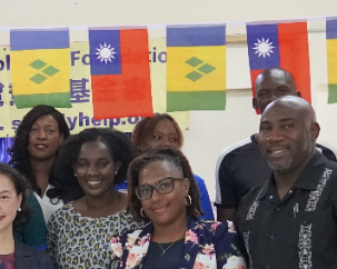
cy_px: 277
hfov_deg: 17.0
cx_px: -82
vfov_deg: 14.1
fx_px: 1067
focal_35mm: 107
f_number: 4
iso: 4000
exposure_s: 1/160
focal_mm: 18
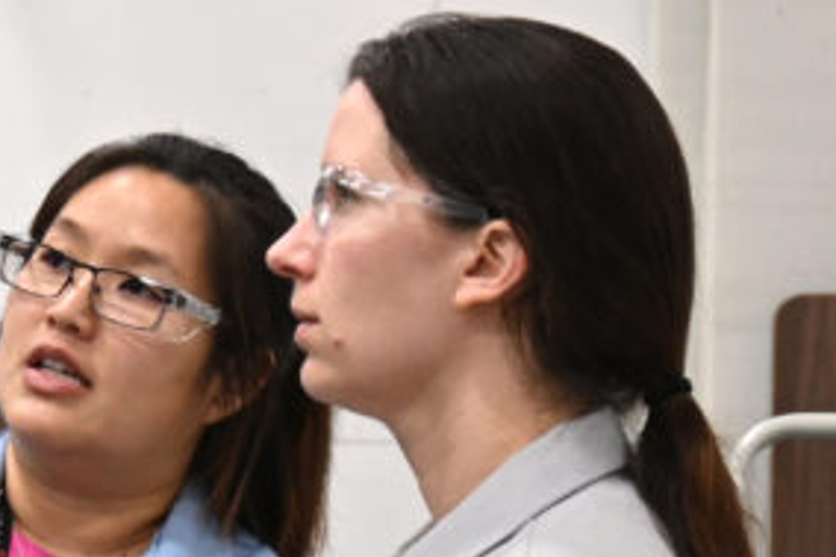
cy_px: 992
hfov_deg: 7.0
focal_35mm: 286
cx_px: -848
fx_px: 6637
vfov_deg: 4.7
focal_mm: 56
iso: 2000
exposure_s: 1/160
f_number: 5.6
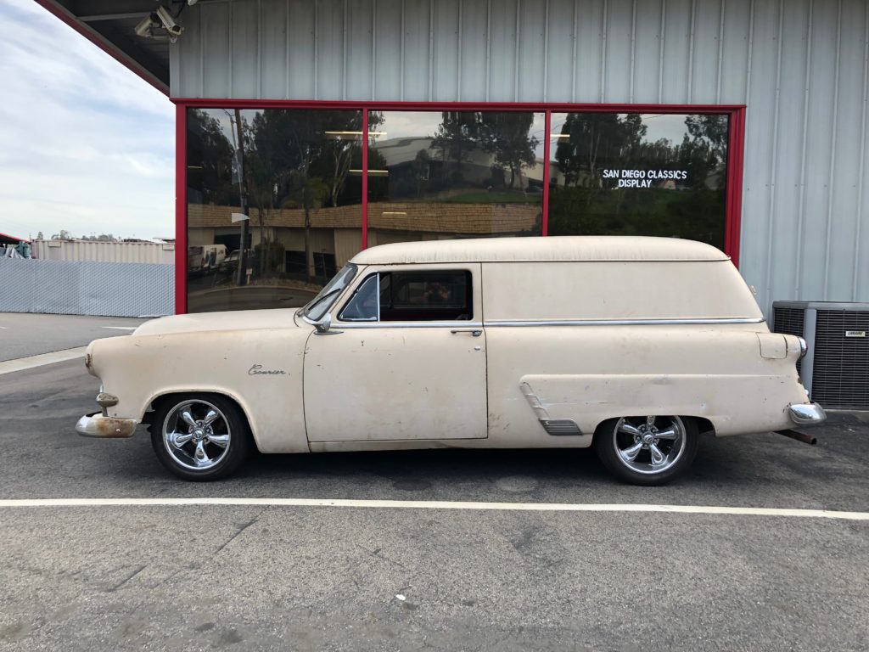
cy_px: 326
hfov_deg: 63.4
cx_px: 434
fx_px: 703
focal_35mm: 28
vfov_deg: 49.7
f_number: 1.8
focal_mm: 3.99
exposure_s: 1/410
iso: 20
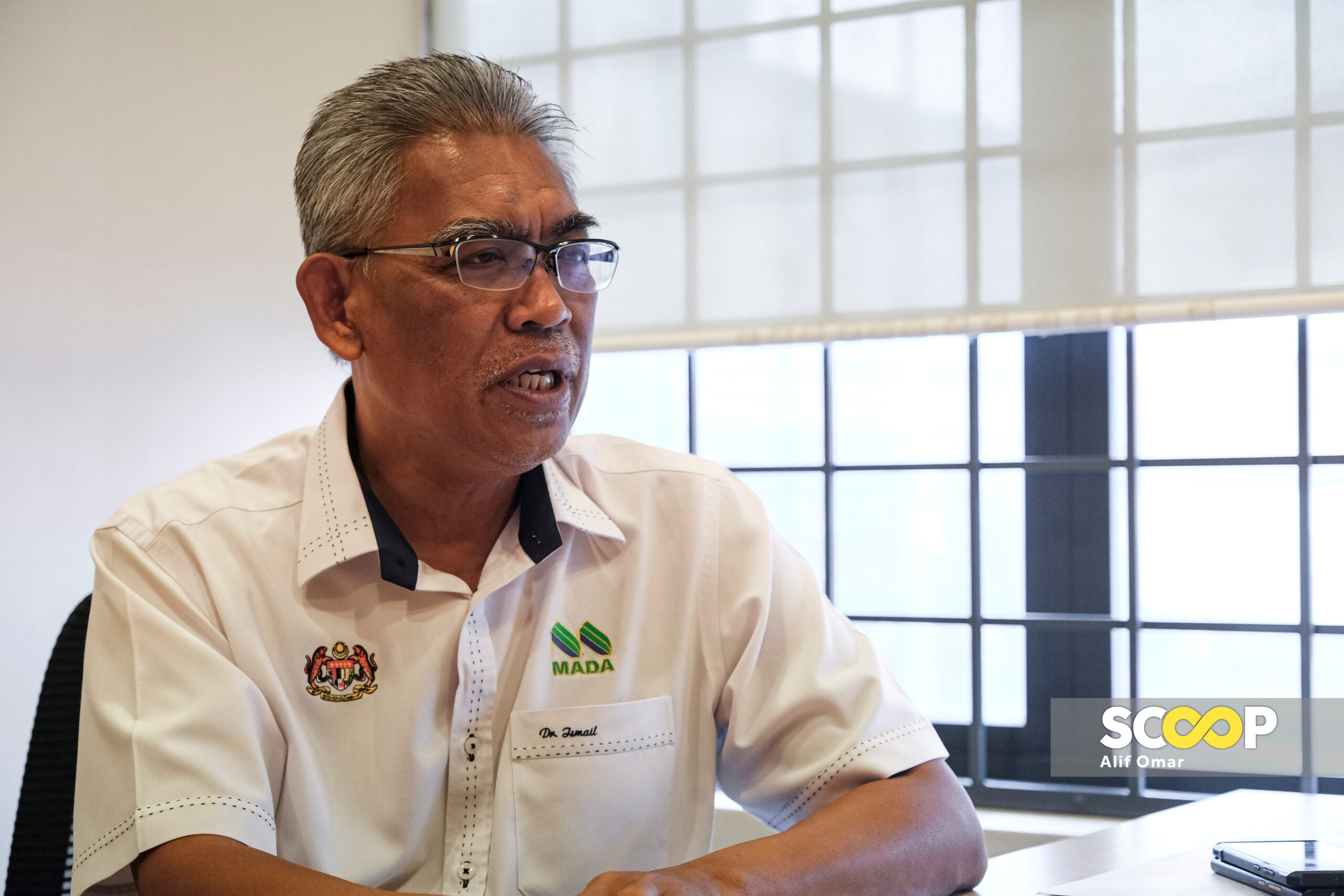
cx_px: 672
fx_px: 2389
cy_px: 448
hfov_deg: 31.4
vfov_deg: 21.2
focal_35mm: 64
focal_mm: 42.7
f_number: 2.8
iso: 2500
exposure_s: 1/200
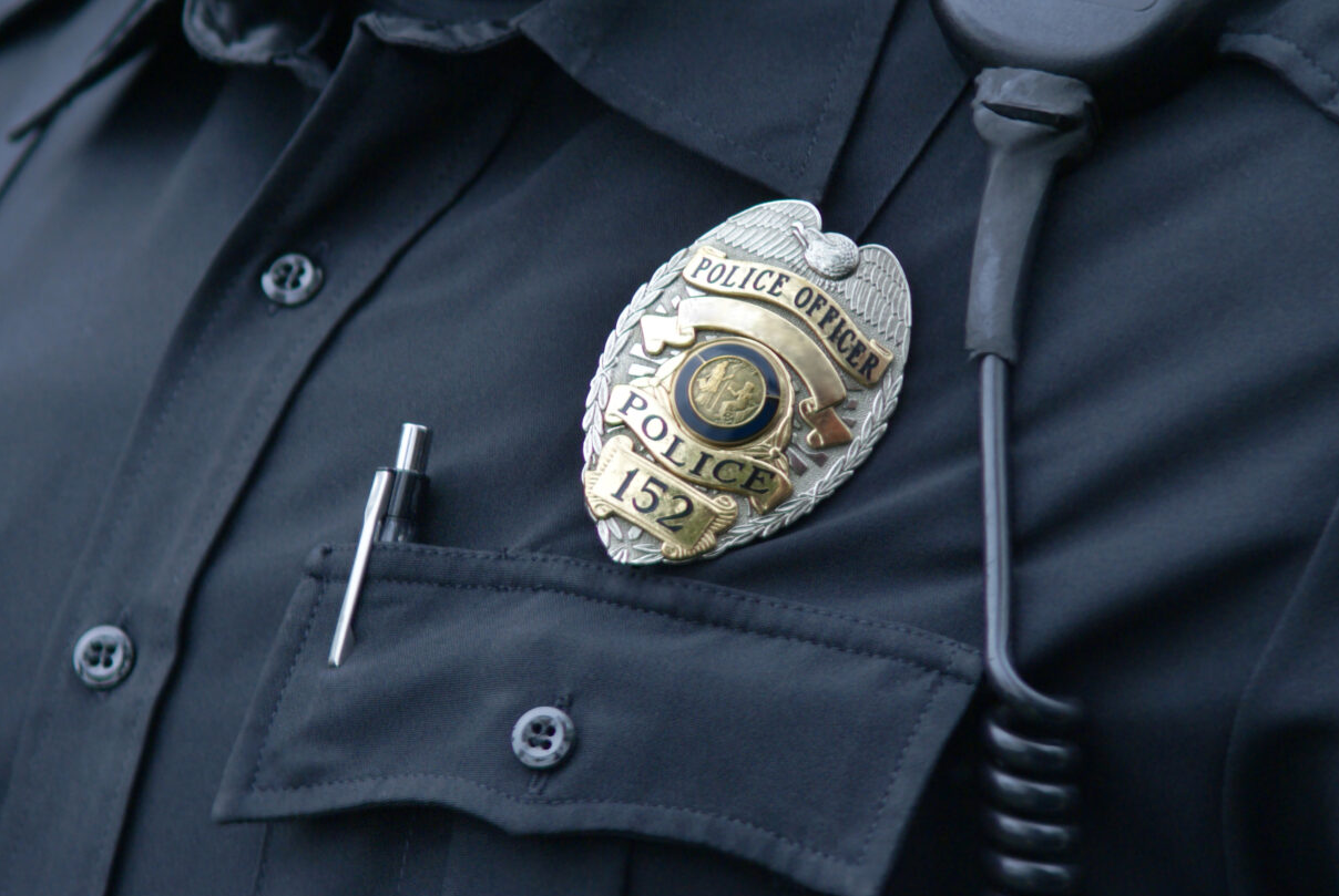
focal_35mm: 286
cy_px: 348
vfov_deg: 4.8
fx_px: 10652
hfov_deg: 7.2
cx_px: 646
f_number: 5
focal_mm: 150
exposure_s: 1/250
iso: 200
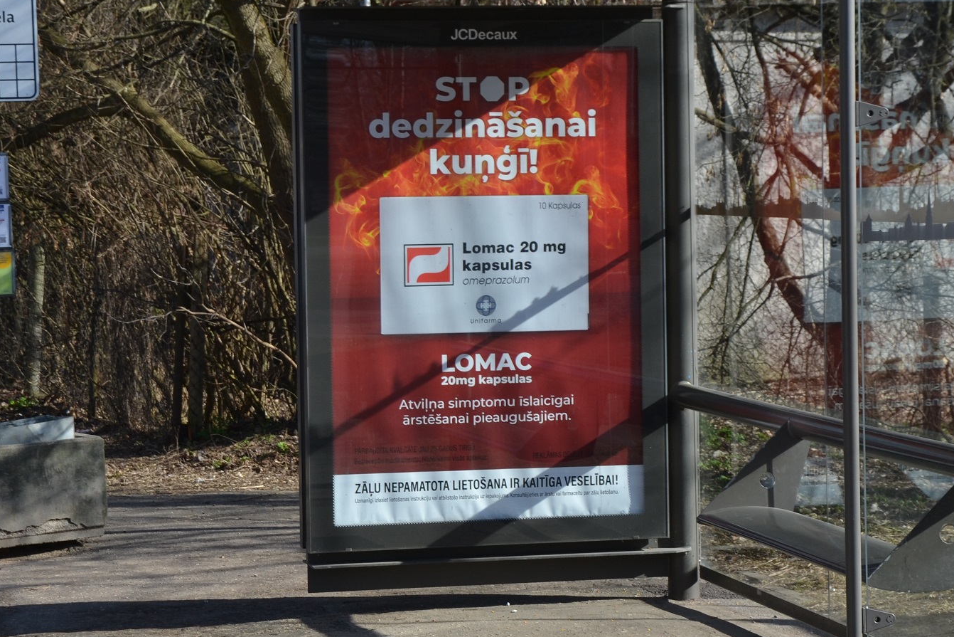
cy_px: 303
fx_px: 2730
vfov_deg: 13.3
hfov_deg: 19.8
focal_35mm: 103
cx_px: 418
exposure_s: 1/200
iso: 100
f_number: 7.1
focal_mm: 40
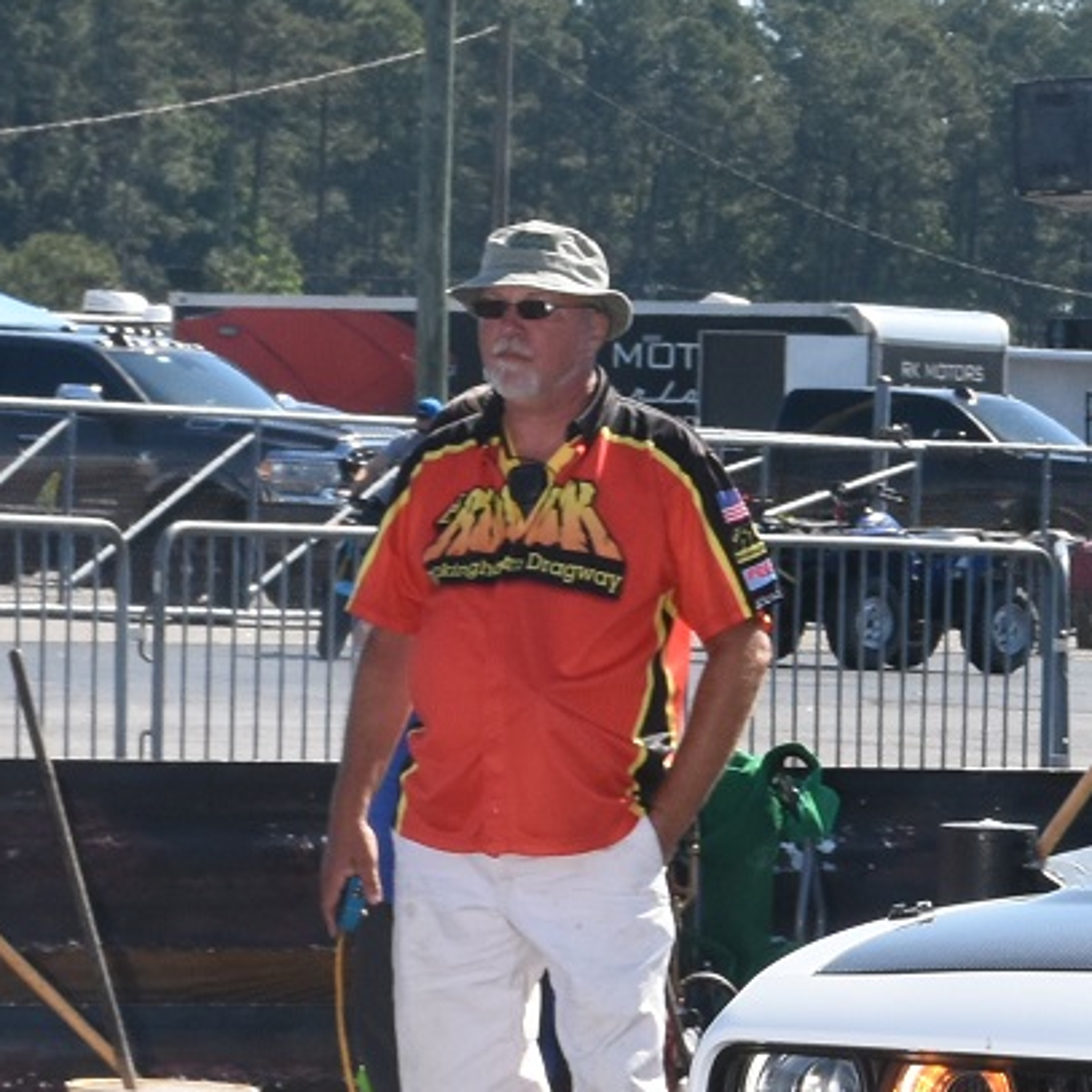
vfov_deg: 5.4
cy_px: 991
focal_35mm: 326
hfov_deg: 5.2
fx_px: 11635
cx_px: 2417
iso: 500
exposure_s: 1/400
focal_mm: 52
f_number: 14
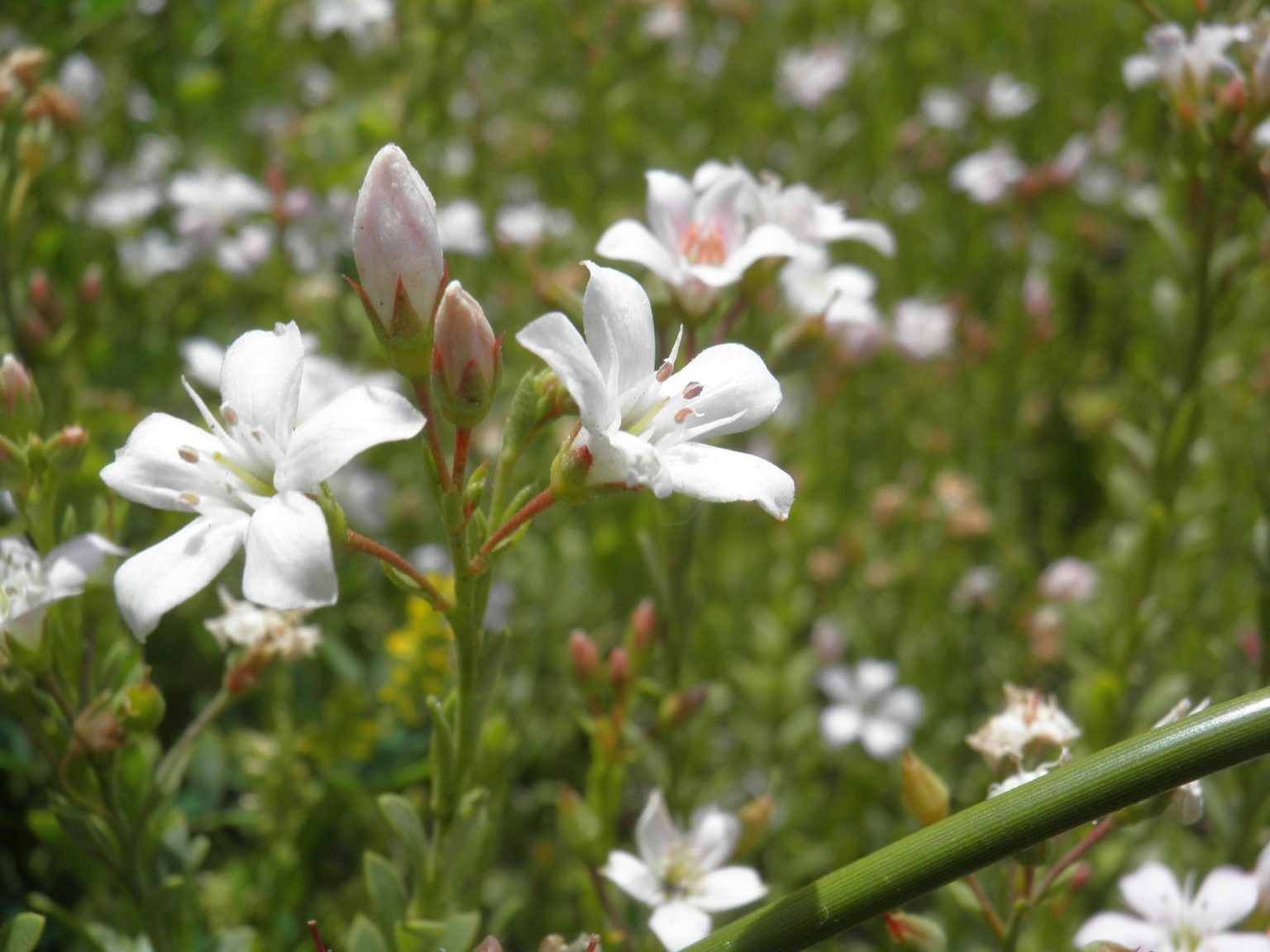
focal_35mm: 41
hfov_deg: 45.8
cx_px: 635
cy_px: 476
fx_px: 1504
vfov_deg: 35.1
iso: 64
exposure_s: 1/160
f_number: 10
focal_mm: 7.3
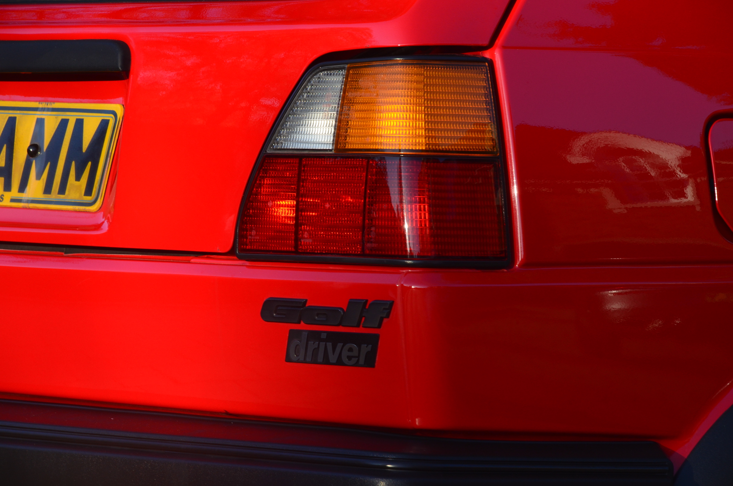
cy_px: 243
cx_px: 366
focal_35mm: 202
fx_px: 4115
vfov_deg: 6.8
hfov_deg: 10.2
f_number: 10
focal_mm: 135
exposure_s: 1/200
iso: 400
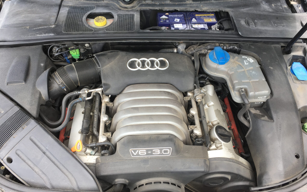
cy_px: 101
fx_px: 259
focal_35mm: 31
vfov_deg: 40.6
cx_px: 154
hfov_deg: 61.2
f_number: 2.2
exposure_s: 1/190
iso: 25
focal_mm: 4.15
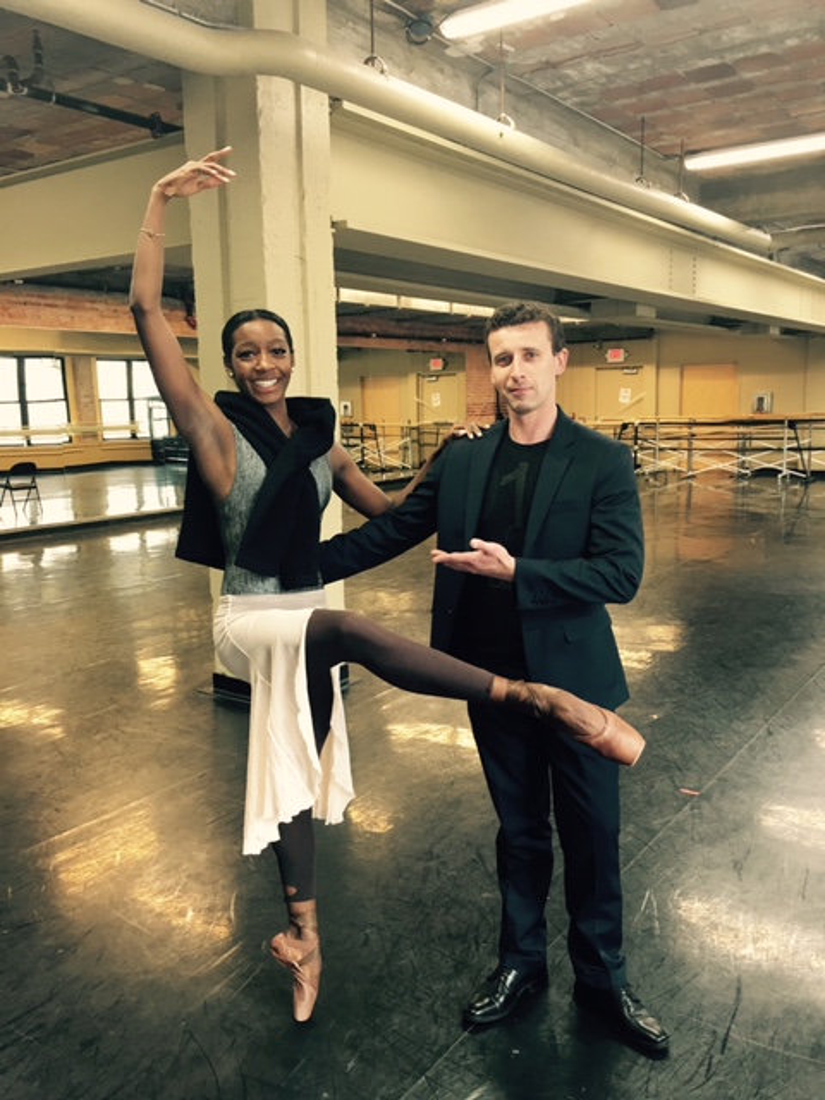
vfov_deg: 61.7
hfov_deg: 48.2
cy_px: 550
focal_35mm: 29
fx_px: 922
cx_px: 412
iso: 100
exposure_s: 1/30
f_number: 2.2
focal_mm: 4.15
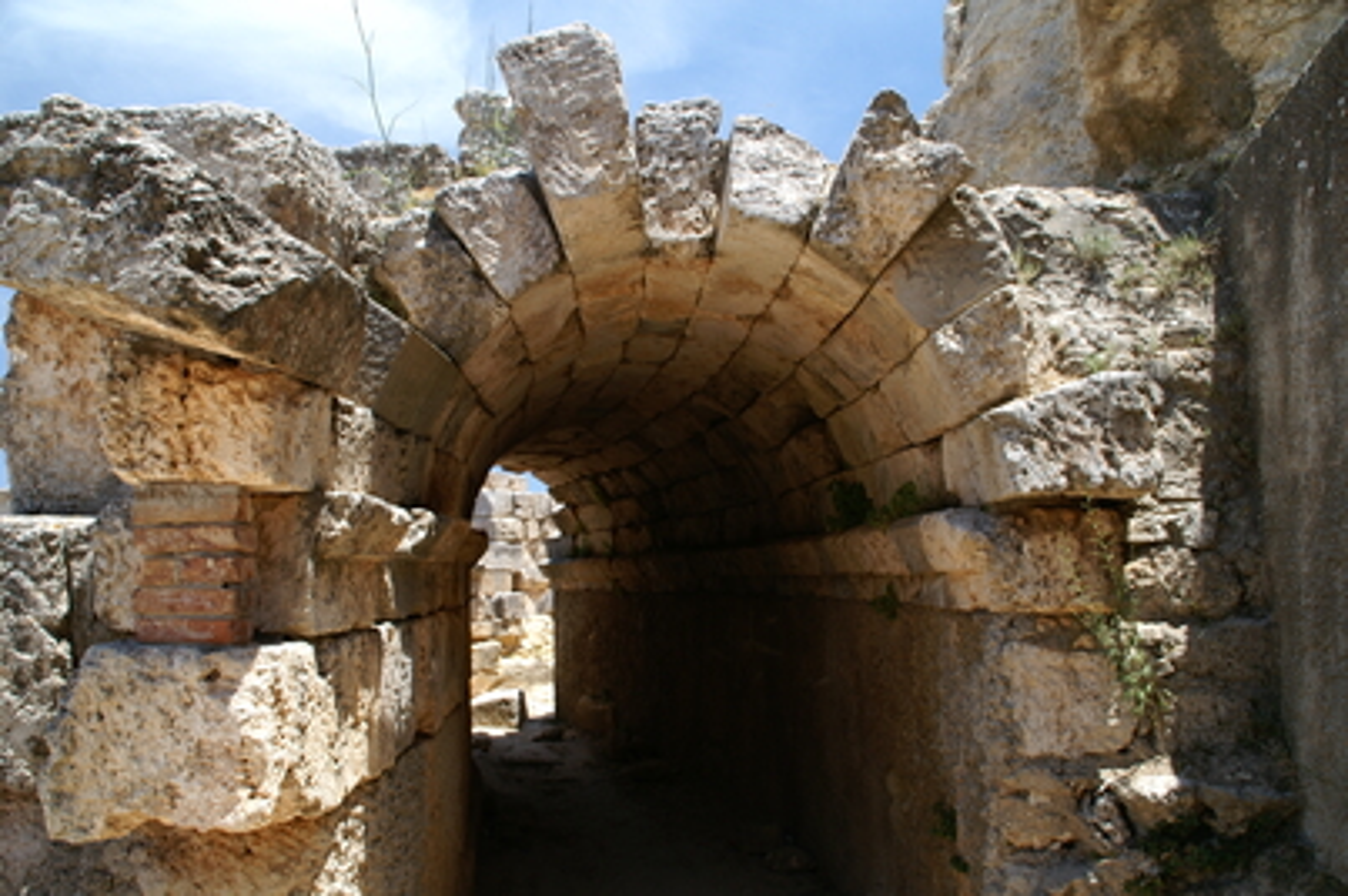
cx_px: 674
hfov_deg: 67.4
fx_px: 1010
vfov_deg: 47.9
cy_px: 448
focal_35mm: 27
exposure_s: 1/60
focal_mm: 18
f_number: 7.1
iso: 100
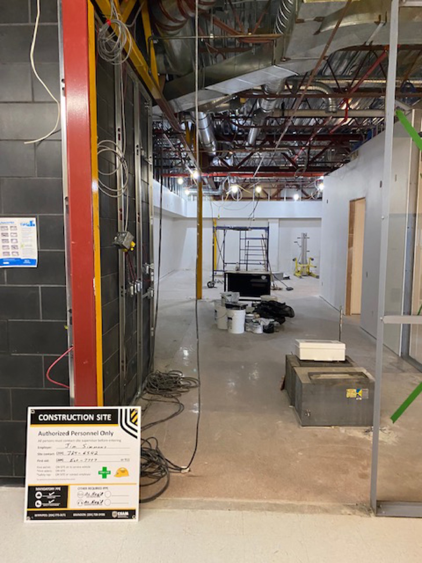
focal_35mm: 26
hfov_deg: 53.1
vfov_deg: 67.3
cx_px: 211
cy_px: 282
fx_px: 423
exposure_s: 1/60
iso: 500
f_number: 1.8
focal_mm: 4.25
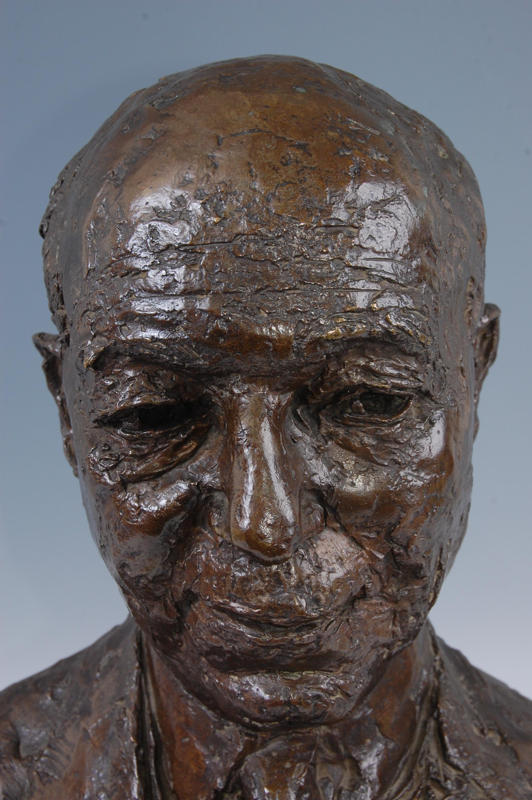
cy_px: 400
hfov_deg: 21.5
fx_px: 1399
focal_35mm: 63
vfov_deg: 31.9
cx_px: 266
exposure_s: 1/125
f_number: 11
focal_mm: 42
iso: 400
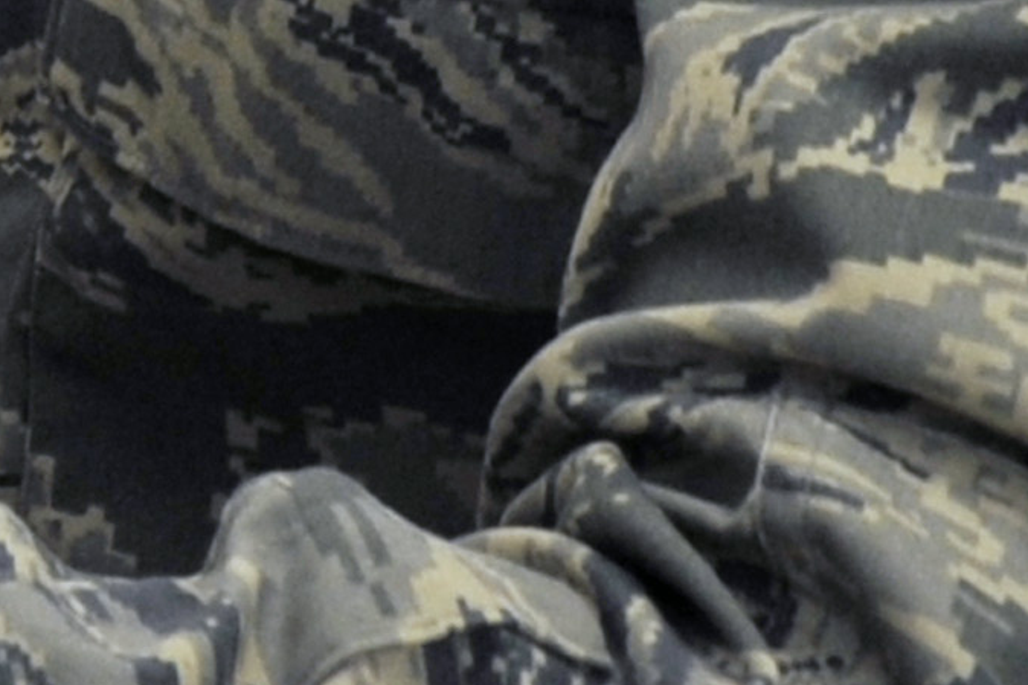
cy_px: -673
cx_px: -1626
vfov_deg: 6.6
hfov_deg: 9.0
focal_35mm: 202
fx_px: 5766
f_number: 3.5
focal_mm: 32
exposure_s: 1/125
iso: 640
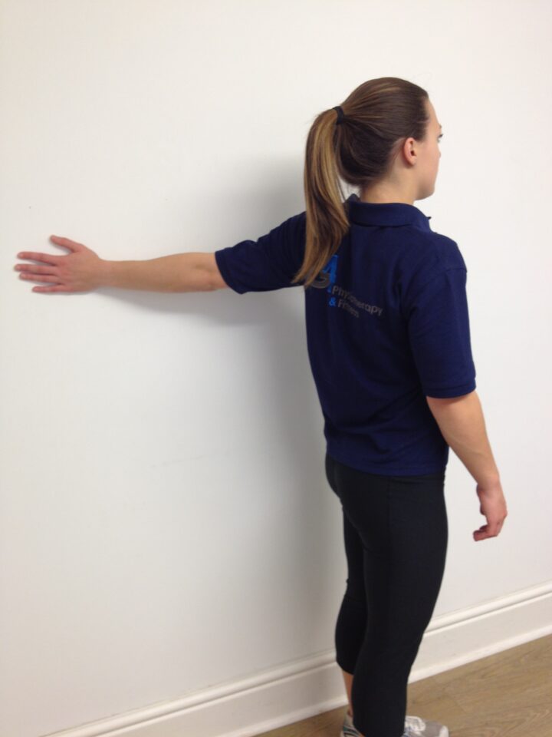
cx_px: 276
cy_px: 368
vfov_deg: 52.6
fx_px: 744
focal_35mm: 35
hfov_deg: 40.7
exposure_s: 1/20
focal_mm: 4.28
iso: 50
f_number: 2.4
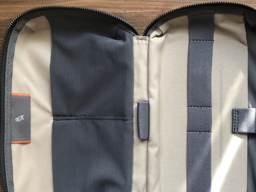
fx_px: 266
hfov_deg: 51.2
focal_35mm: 36
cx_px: 148
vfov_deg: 39.6
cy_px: 111
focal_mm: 4
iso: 25
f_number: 1.8
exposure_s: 1/40
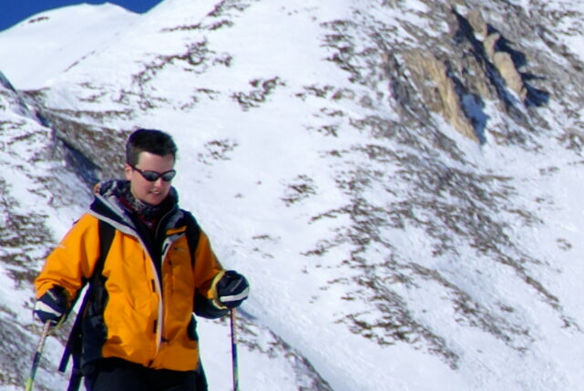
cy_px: 319
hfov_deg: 2.1
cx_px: 1035
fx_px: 15575
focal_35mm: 959
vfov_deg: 1.4
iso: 100
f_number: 11
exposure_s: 1/400
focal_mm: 160
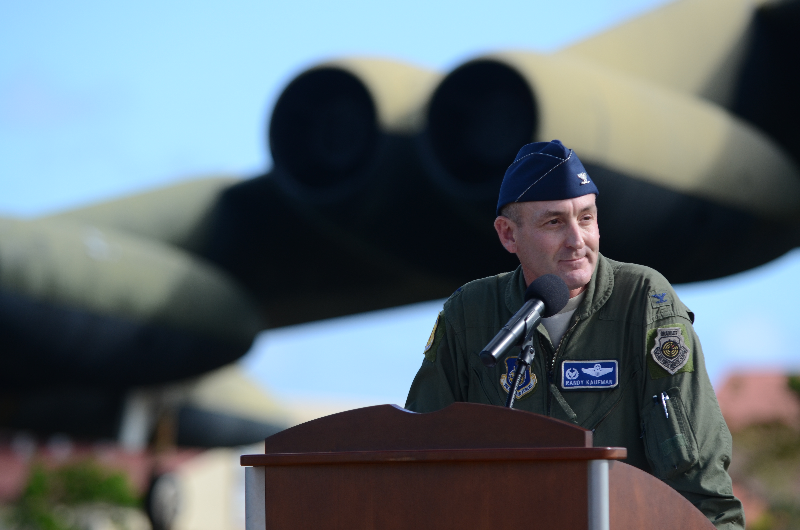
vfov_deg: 6.8
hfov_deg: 10.2
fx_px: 4491
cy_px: 265
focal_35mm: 202
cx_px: 400
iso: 250
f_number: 2.8
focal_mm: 135
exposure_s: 1/3200
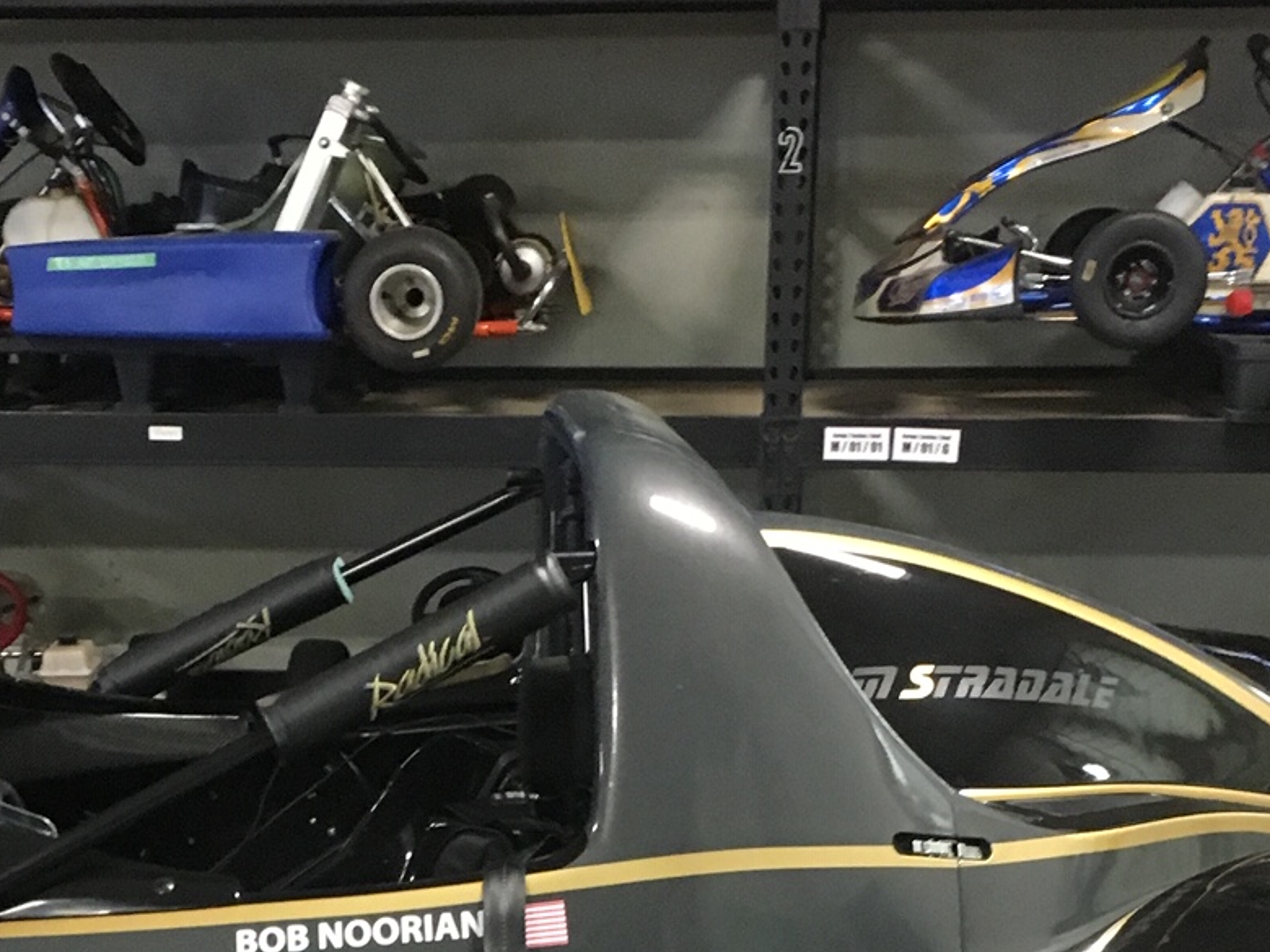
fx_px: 2752
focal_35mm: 75
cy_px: 1134
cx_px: 464
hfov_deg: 25.9
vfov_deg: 18.6
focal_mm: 4.15
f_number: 2.2
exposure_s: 1/30
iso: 160
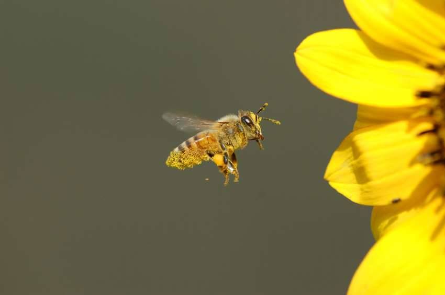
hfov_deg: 9.2
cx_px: 222
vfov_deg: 6.1
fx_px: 2779
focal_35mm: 225
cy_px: 148
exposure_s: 1/1000
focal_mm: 150
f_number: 4
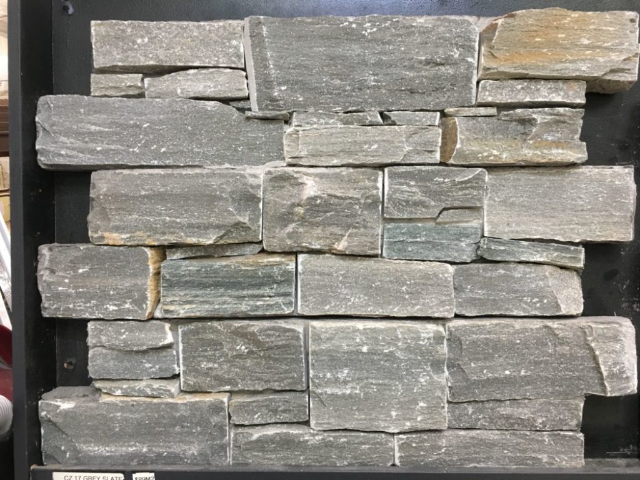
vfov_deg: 48.2
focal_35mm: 29
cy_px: 240
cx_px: 320
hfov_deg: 61.7
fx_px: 536
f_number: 2.2
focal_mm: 4.15
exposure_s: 1/33
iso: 125
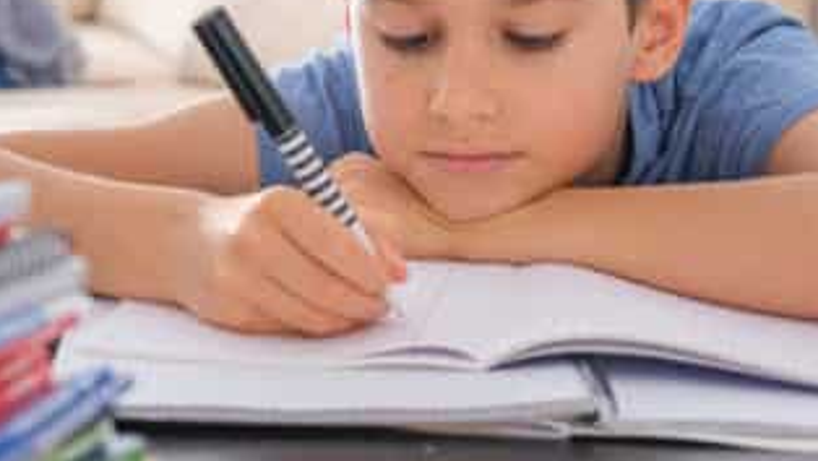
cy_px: 26
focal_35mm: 138
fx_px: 2995
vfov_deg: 8.8
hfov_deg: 15.5
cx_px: 188
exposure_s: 1/30
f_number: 4
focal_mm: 46.3
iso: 2500
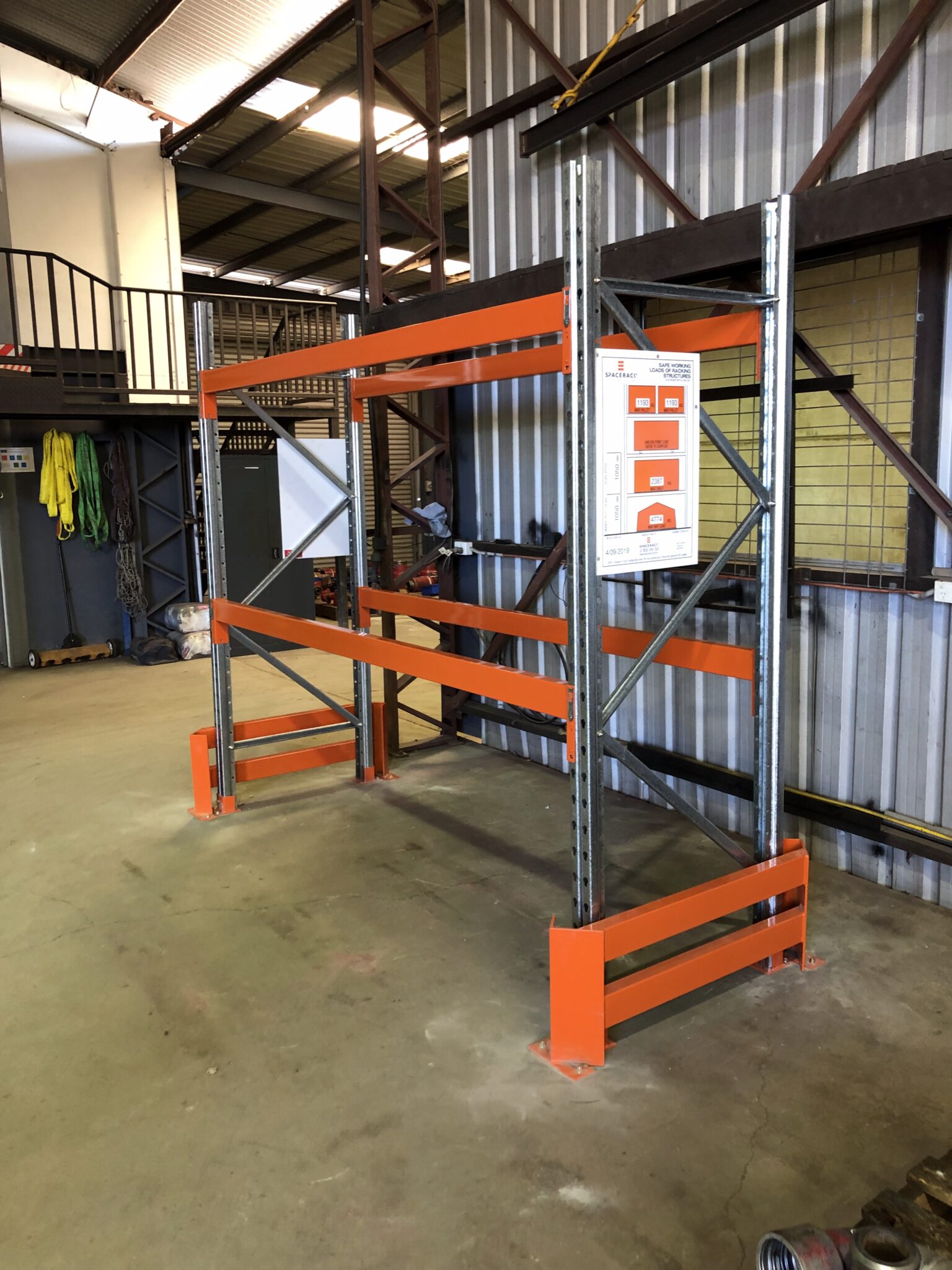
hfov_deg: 49.7
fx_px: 1027
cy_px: 635
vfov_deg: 63.4
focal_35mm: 28
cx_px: 476
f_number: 1.8
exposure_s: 1/17
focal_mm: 4
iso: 50
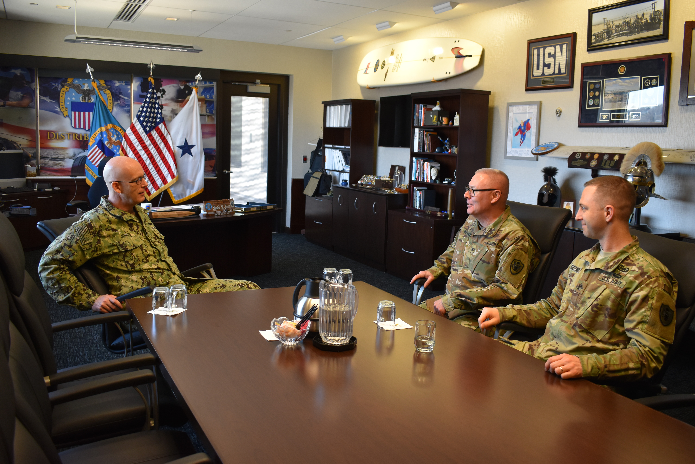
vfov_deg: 41.7
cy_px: 232
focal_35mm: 32
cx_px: 348
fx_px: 608
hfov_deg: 59.5
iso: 560
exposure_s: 1/60
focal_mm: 21
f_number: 4
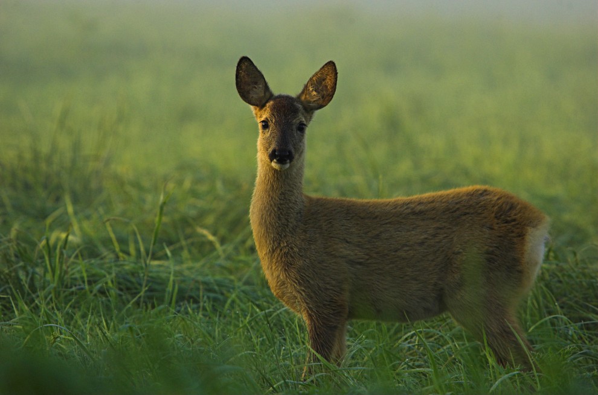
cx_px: 299
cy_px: 198
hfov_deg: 3.4
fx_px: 9943
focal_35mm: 600
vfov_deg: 2.3
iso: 400
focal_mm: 400
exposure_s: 1/80
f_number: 7.1
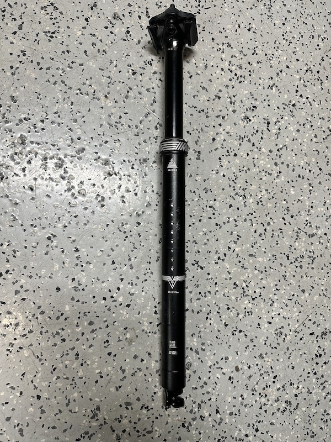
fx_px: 306
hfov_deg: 56.8
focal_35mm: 24
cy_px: 221
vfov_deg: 71.6
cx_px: 166
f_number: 1.78
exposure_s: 1/120
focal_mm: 6.86
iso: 200
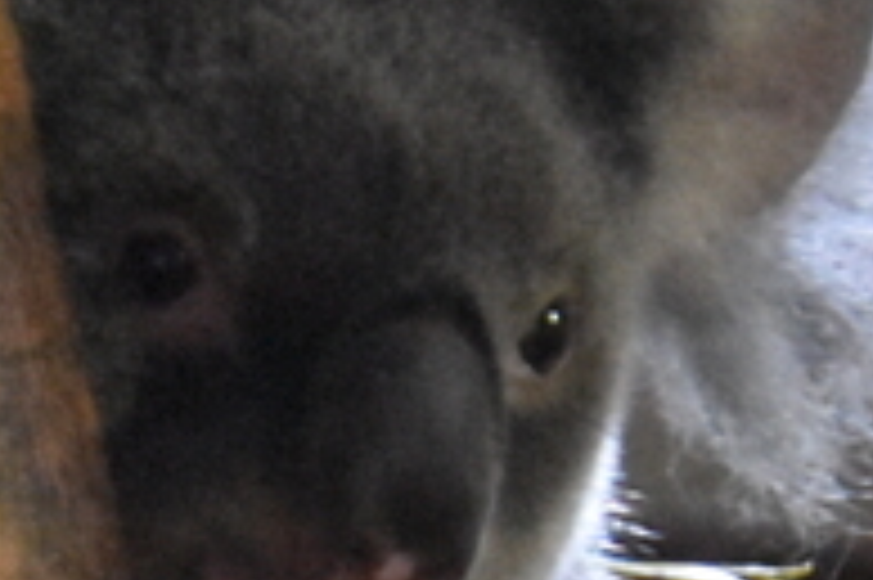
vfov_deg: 2.5
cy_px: 836
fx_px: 13035
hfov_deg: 3.8
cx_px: -310
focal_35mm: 538
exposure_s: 1/60
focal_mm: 58
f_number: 4.5
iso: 11400
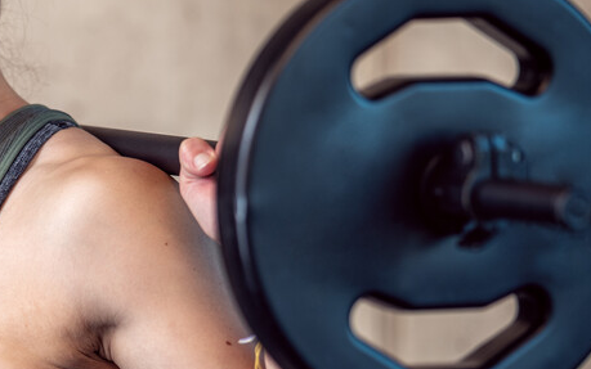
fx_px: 5799
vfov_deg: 3.6
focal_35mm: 360
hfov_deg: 5.8
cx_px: 33
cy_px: 213
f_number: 2
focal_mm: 135
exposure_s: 1/200
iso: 160
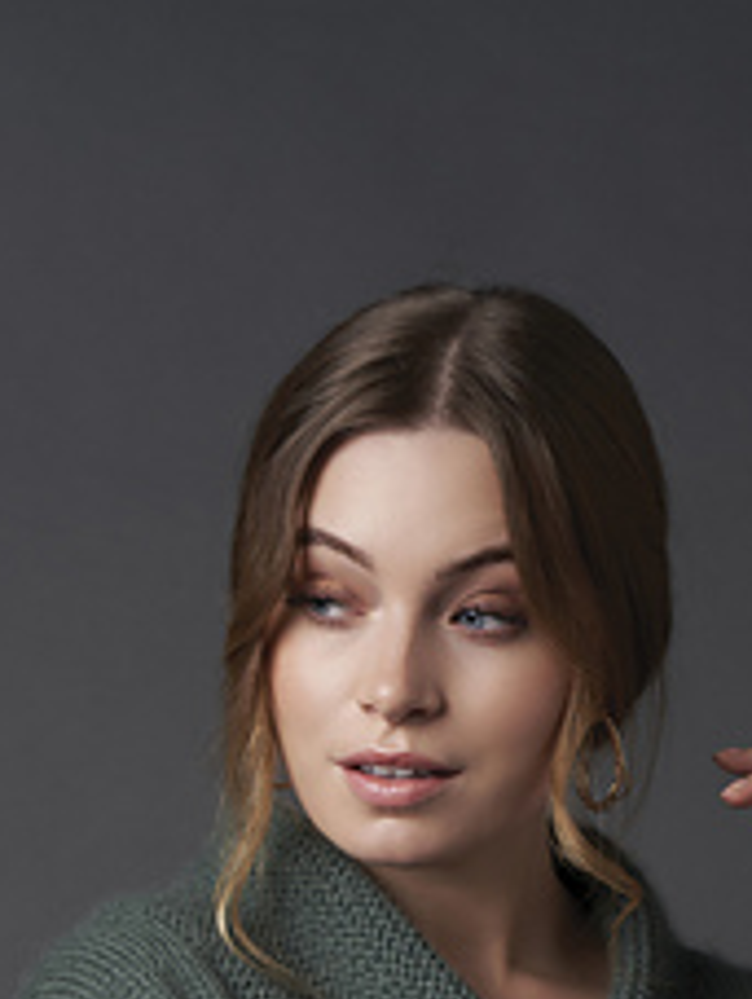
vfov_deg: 8.4
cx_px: 455
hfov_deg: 6.5
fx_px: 6643
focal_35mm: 230
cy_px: 1395
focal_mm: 85
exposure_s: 1/125
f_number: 5.6
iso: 100
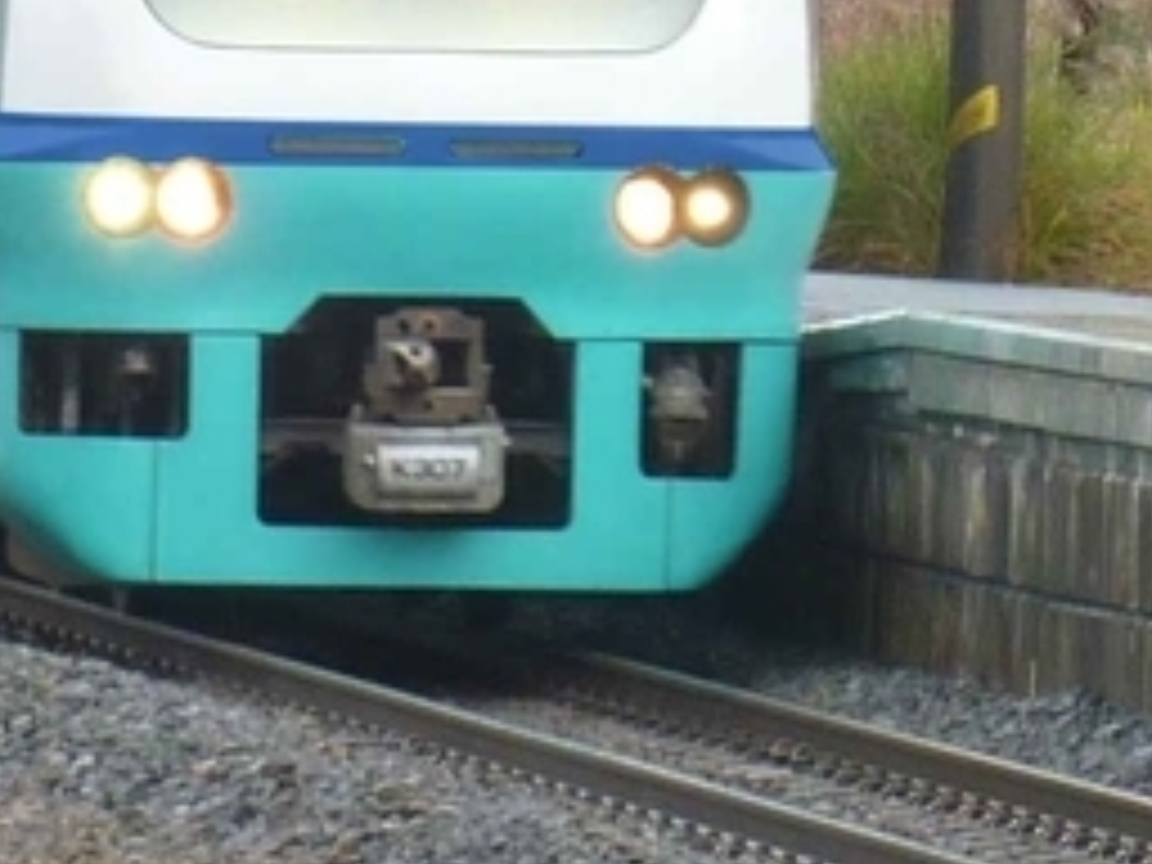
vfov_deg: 1.7
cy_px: -140
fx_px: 29486
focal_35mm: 886
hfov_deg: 2.2
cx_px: -468
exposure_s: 1/125
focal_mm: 25.9
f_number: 4.5
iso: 80
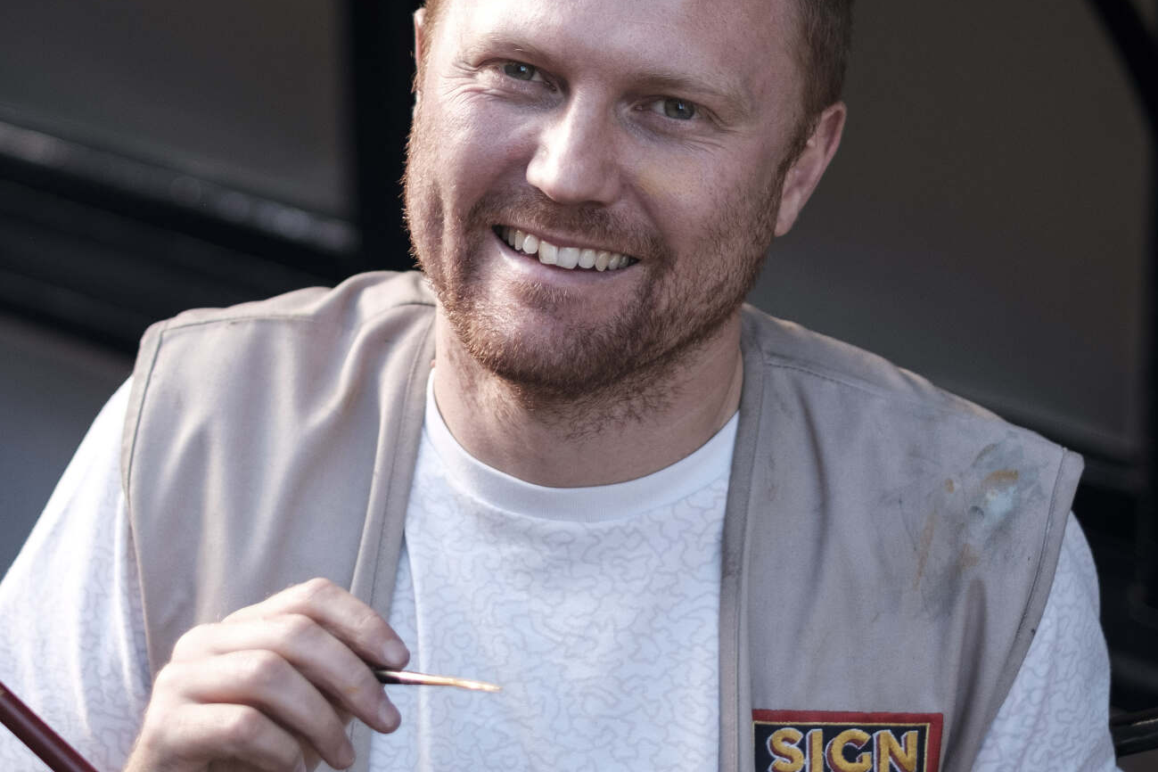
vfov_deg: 13.3
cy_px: 67
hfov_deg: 20.0
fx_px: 3281
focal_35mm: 102
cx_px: 444
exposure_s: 1/500
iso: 400
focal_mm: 35
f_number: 1.4
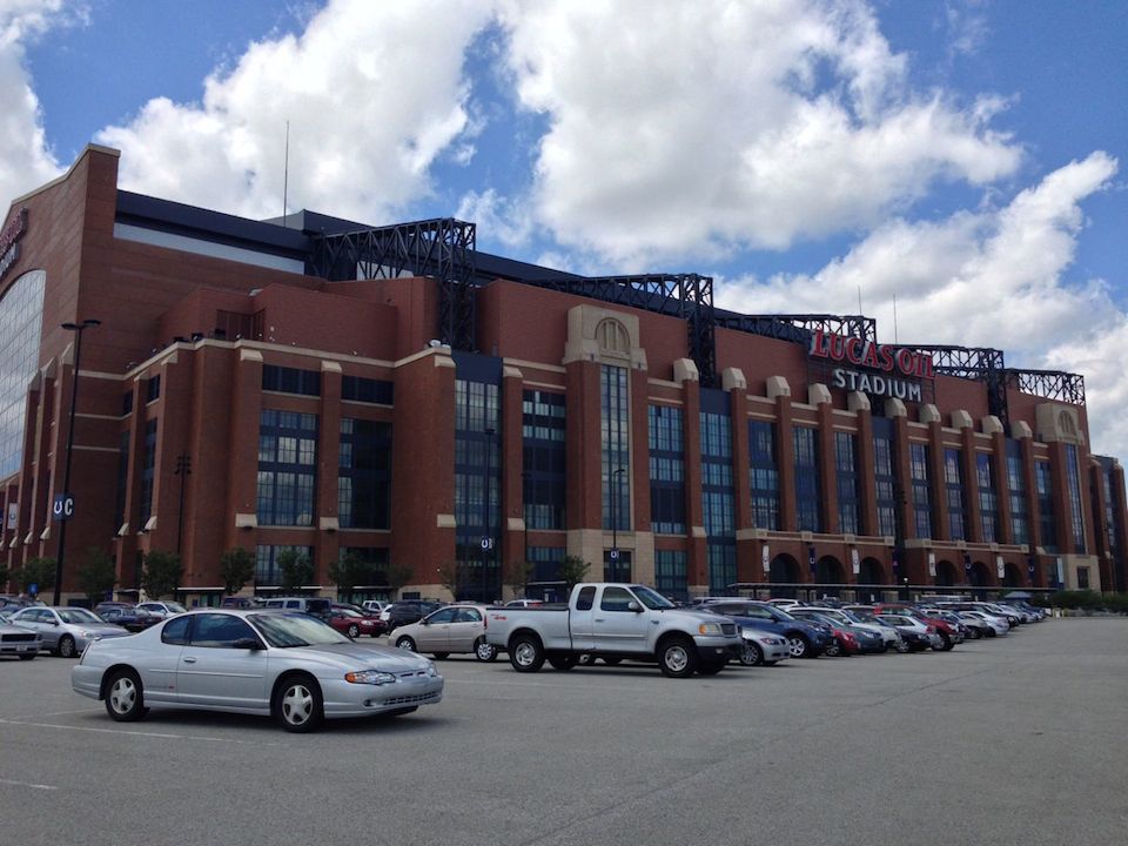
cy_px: 423
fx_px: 1075
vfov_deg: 42.9
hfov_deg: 55.4
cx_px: 564
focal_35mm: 33
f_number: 2.4
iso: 50
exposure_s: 1/1938
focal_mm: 4.12
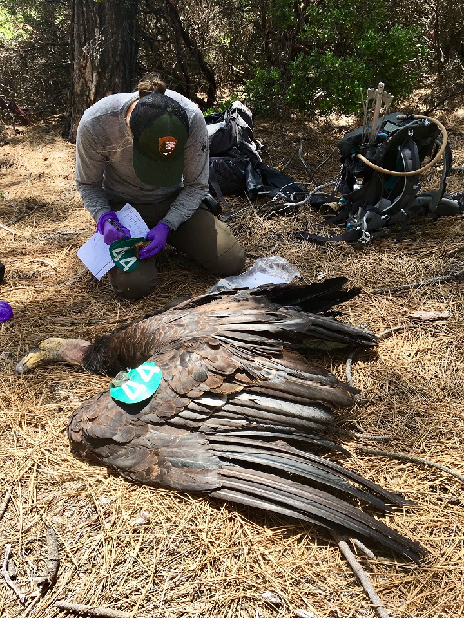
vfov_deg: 61.7
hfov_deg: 48.2
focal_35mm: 29
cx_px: 232
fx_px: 518
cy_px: 309
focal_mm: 4.15
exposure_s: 1/444
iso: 25
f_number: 2.2
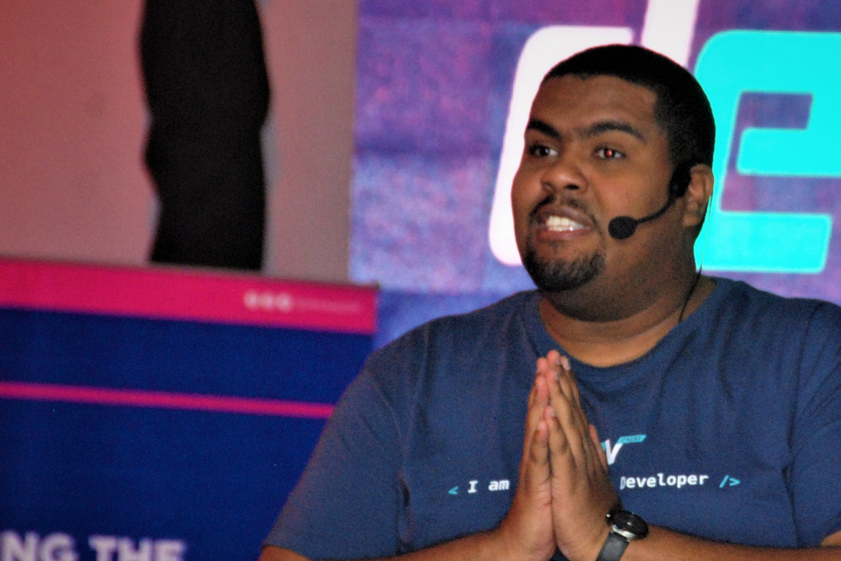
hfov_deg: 5.2
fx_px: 9204
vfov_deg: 3.5
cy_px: 359
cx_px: 589
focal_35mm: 394
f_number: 5.6
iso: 1250
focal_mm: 170
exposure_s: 1/80
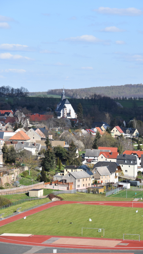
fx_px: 1116
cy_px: 127
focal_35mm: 166
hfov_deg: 7.3
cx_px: 81
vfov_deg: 13.0
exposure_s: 1/400
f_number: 10
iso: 200
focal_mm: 105
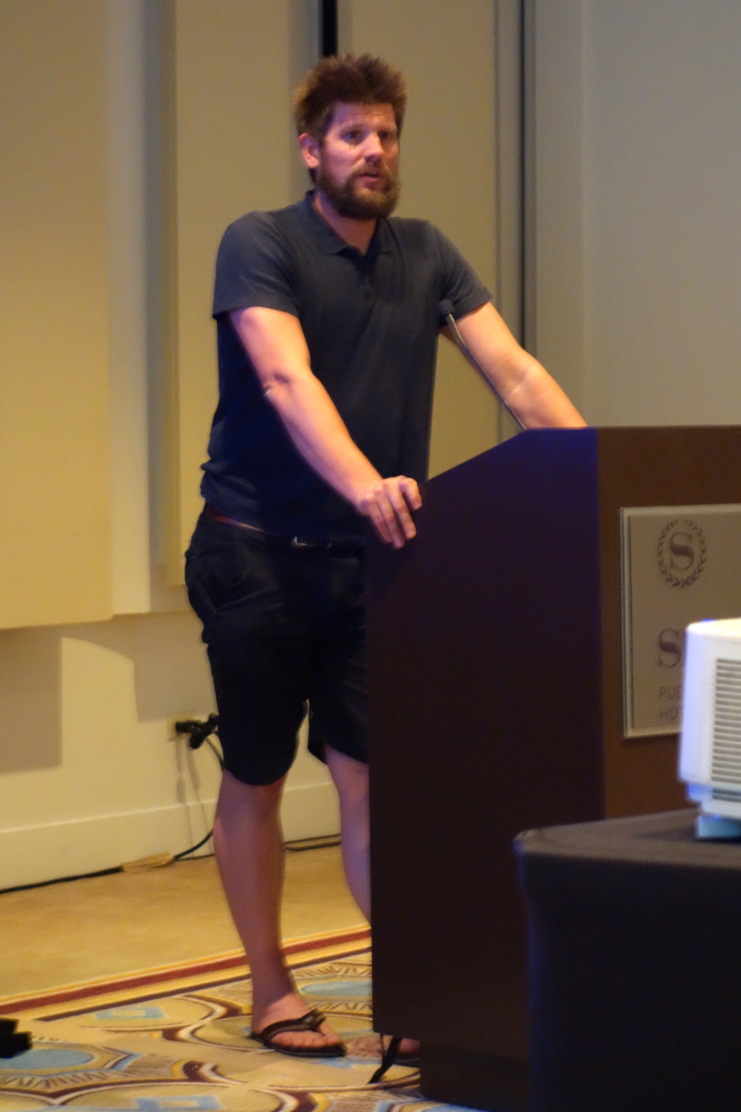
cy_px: 556
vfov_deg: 20.4
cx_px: 370
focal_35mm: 100
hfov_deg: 13.7
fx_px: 3087
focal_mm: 37.1
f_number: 4.9
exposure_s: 1/8
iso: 1250
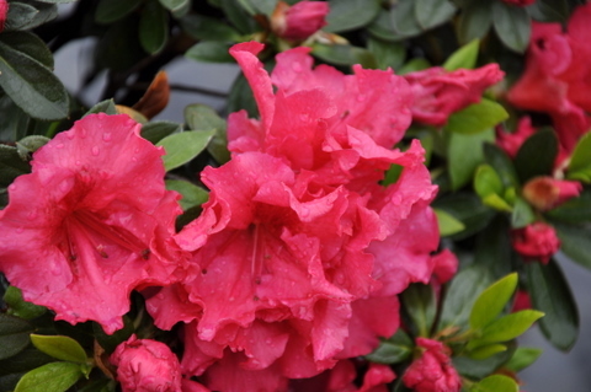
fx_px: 2583
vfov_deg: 8.7
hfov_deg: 13.1
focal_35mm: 158
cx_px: 296
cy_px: 196
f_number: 6.3
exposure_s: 1/160
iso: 200
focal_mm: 105
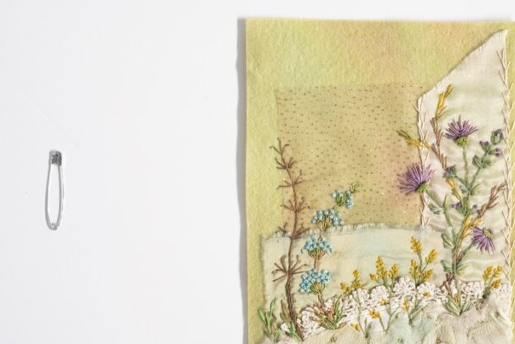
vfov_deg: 15.4
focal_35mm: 89
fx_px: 1273
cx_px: 310
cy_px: 197
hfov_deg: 22.8
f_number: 22
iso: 125
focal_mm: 70
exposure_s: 1/100
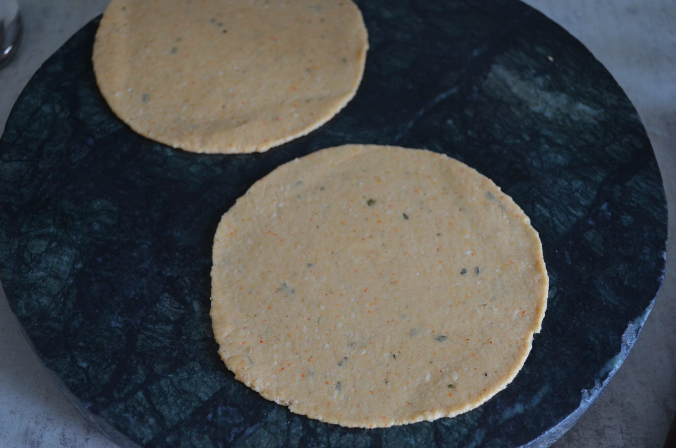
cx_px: 338
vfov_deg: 26.4
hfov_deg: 39.0
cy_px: 224
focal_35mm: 51
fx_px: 956
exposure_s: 1/30
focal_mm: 34
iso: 1000
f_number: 5
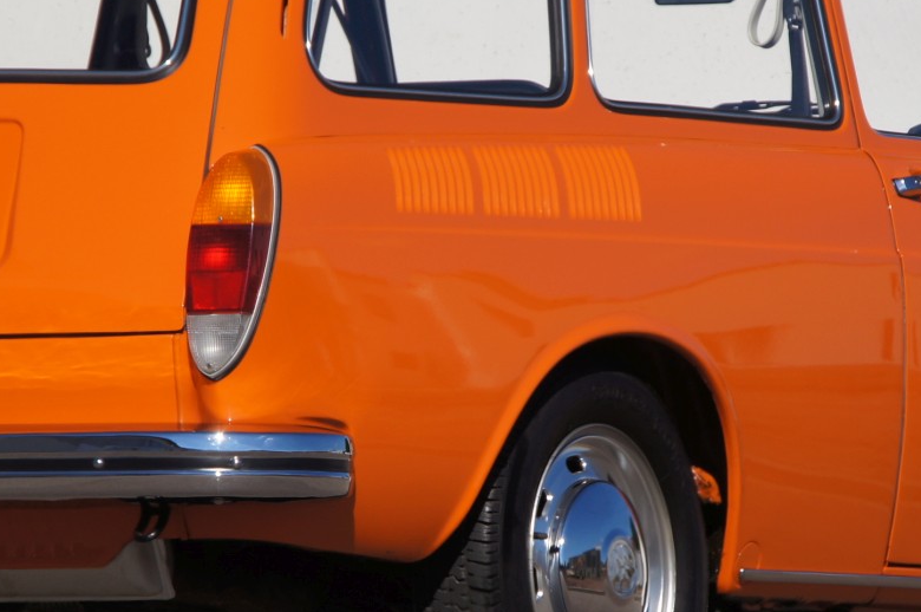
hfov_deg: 4.1
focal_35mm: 498
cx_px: 481
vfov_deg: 2.8
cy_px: 339
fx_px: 12730
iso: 100
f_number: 9
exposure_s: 1/400
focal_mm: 135
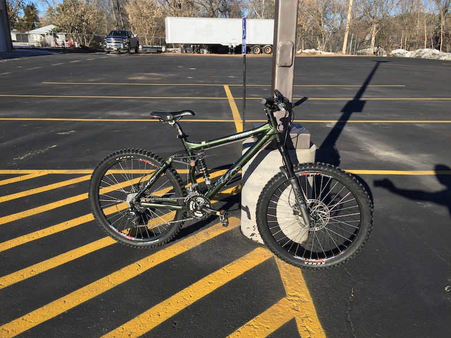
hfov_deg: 61.7
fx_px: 378
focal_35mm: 29
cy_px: 169
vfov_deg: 48.2
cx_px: 226
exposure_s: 1/1799
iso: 32
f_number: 2.2
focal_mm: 4.15
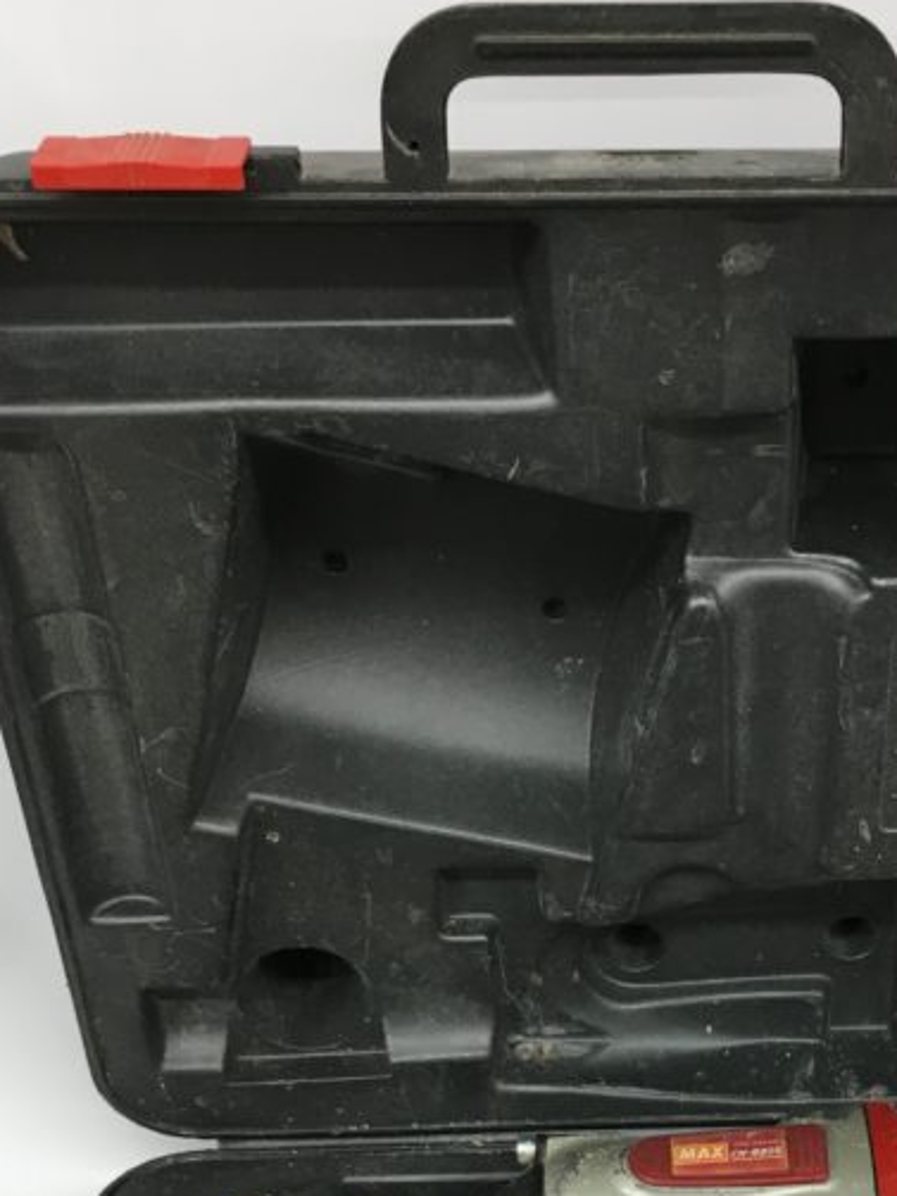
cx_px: 697
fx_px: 2039
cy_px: 1072
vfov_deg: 31.2
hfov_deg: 24.5
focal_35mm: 59
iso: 40
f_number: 2.2
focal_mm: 4.15
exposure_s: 1/30
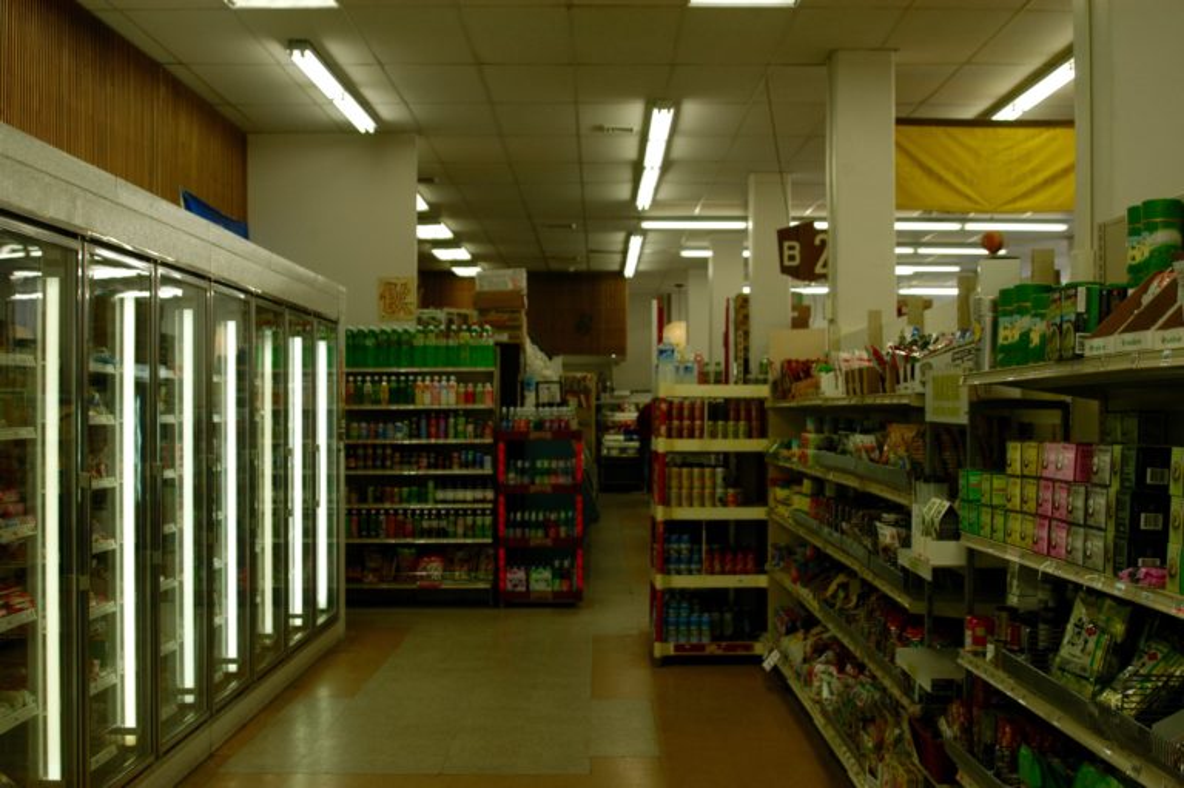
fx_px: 1380
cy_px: 394
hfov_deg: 46.4
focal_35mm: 42
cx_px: 592
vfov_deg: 31.9
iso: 400
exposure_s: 1/125
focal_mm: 28
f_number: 4.5
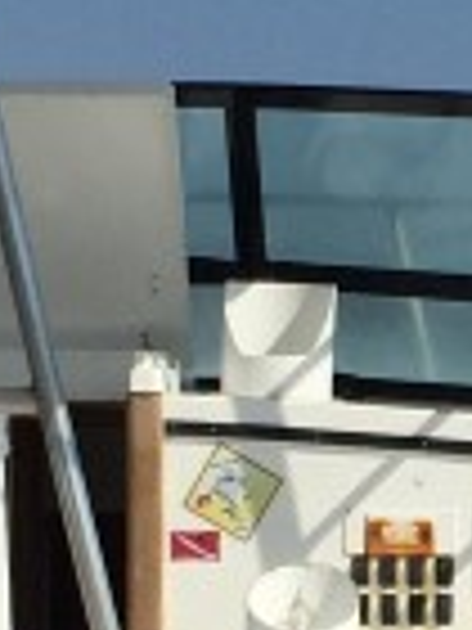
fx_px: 3854
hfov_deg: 7.0
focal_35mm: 212
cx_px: 512
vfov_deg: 9.3
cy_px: 662
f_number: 2.2
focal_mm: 4.15
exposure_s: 1/5650
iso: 32
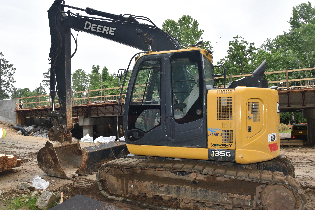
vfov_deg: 46.4
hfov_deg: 65.4
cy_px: 102
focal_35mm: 28
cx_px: 150
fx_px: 245
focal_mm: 24
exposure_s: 1/125
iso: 800
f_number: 5.6
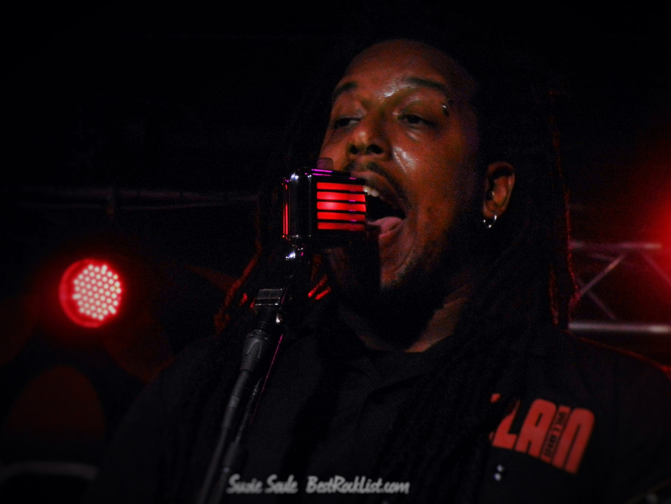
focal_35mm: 133
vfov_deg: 11.1
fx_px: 2578
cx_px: 336
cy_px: 252
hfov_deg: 14.8
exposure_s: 1/60
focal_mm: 24
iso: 800
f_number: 4.6
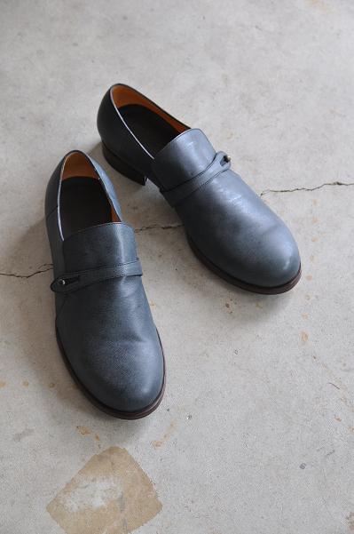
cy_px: 267
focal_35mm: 105
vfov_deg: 19.5
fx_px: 1553
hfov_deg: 13.0
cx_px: 177
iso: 400
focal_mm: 70
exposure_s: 1/15
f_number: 6.3
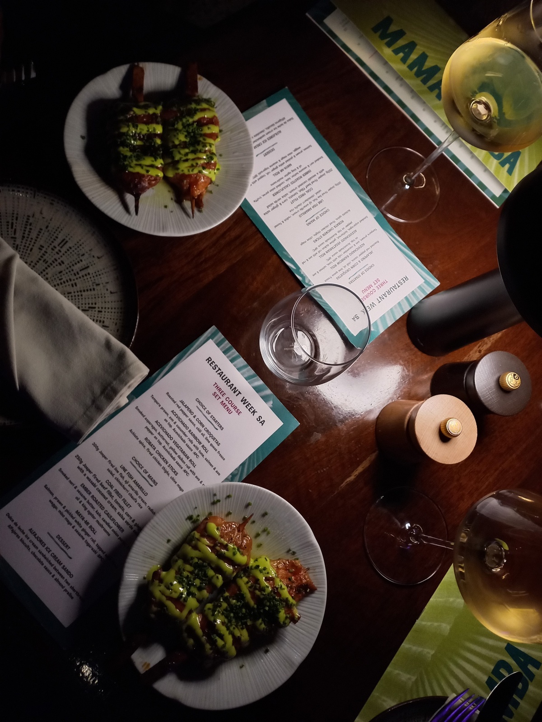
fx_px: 522
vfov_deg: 69.4
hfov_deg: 54.9
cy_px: 361
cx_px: 271
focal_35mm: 25
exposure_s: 1/25
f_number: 1.8
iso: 400
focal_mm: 4.65
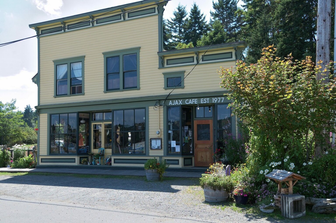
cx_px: 168
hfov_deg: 53.2
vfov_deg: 36.8
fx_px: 336
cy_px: 112
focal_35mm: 36
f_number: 8
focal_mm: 24
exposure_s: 1/250
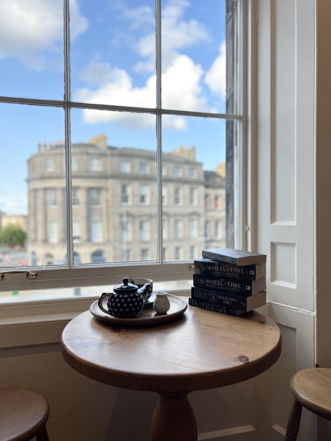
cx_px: 166
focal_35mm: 26
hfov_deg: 53.1
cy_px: 220
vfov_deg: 67.3
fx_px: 331
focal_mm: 5.7
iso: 50
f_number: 1.5
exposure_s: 1/488
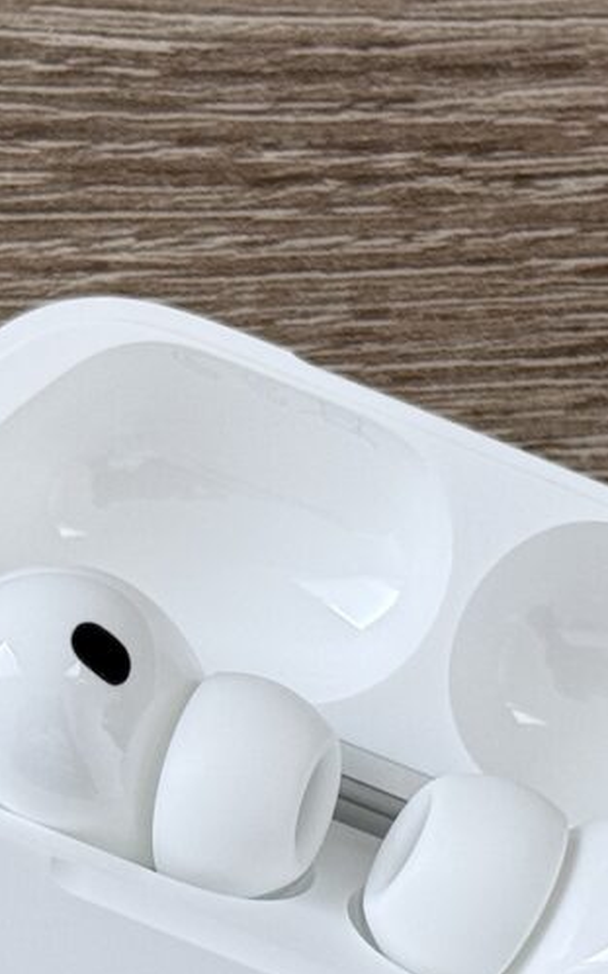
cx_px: 358
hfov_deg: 8.3
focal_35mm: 157
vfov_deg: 13.2
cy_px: 841
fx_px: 4165
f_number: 1.78
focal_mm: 6.76
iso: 100
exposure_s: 1/62
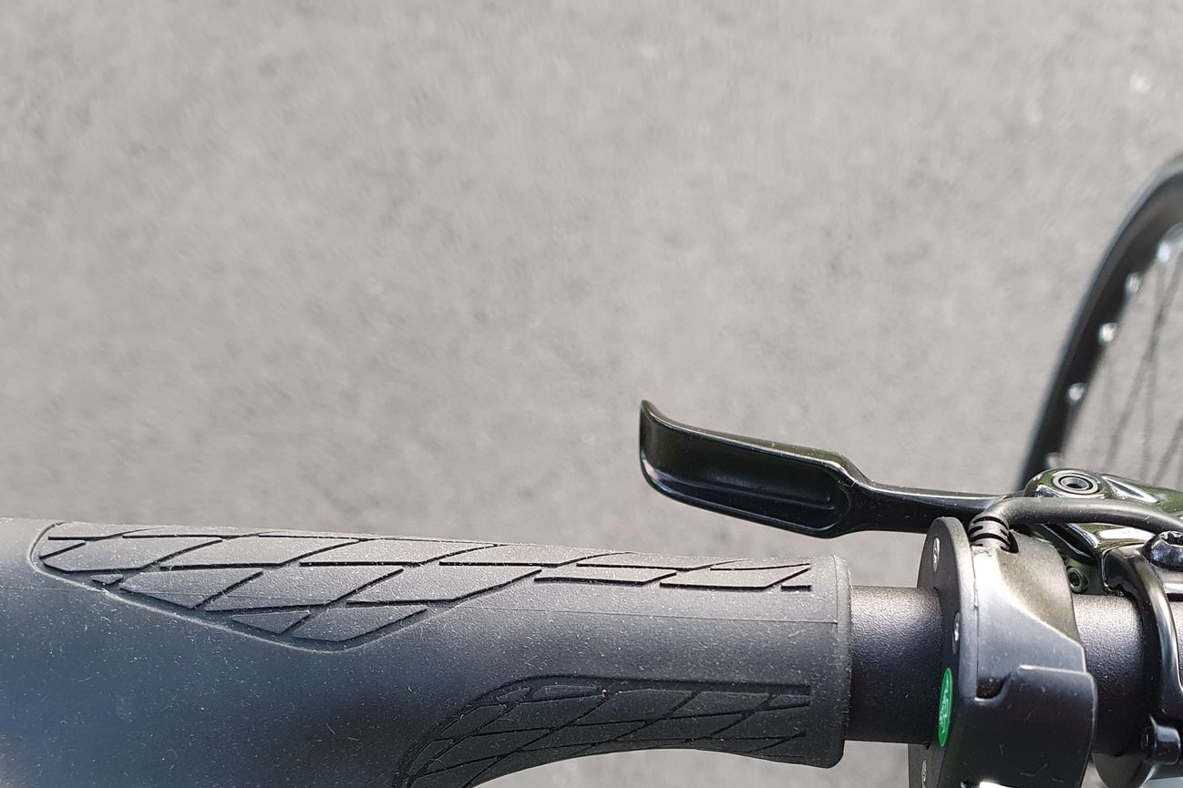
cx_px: 684
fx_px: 1314
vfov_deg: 32.7
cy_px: 601
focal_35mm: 40
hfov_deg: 48.3
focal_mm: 4.32
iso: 320
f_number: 1.5
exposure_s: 1/50
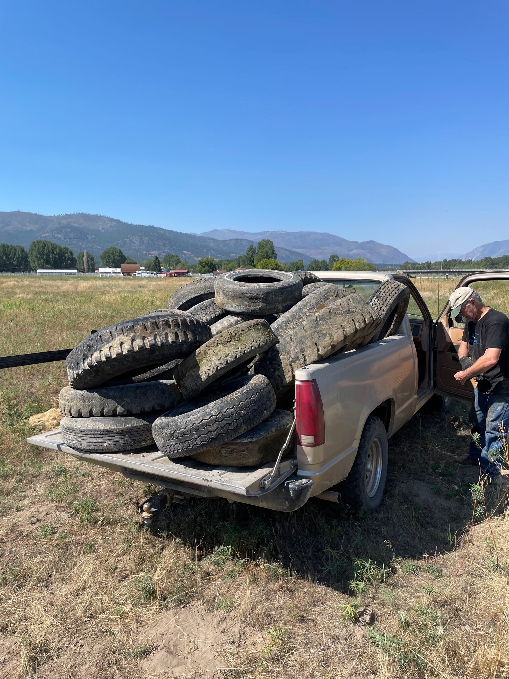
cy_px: 340
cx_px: 254
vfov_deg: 67.3
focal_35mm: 26
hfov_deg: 53.1
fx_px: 510
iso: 32
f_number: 1.6
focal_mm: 4.2
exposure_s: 1/2681
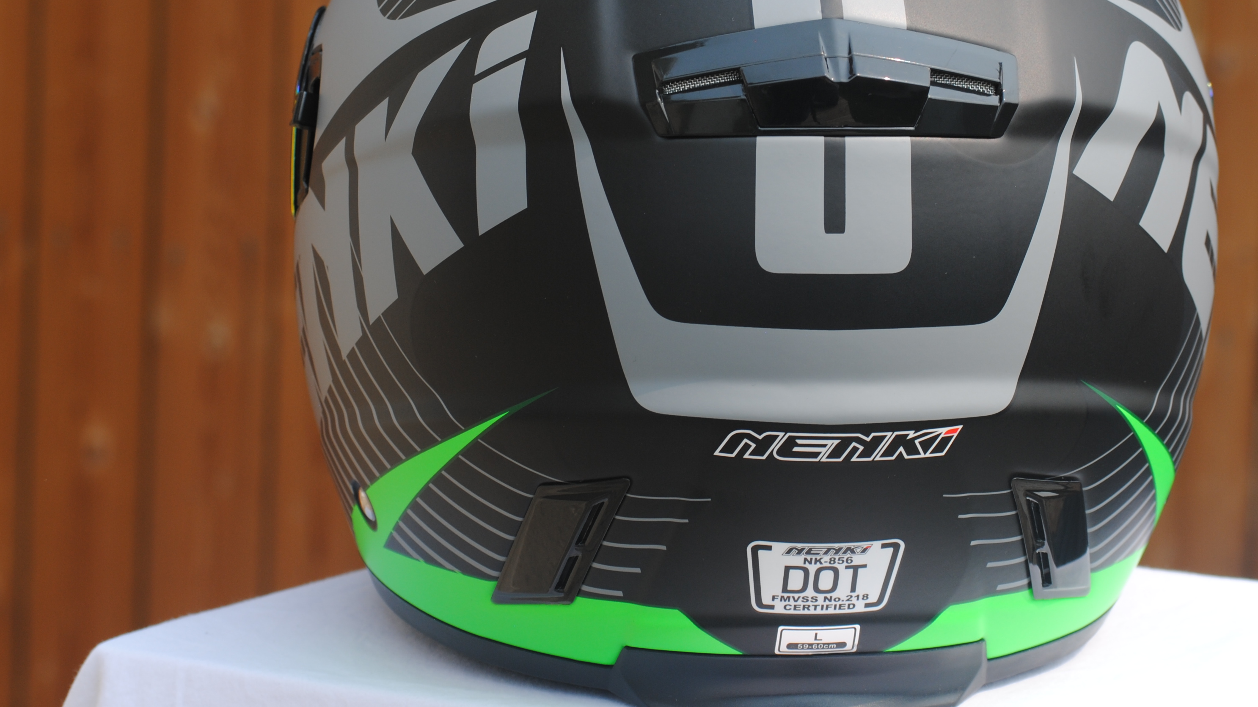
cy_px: 218
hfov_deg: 19.0
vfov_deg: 10.7
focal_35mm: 113
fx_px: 3759
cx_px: 714
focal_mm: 55
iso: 100
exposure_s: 1/200
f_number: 7.1
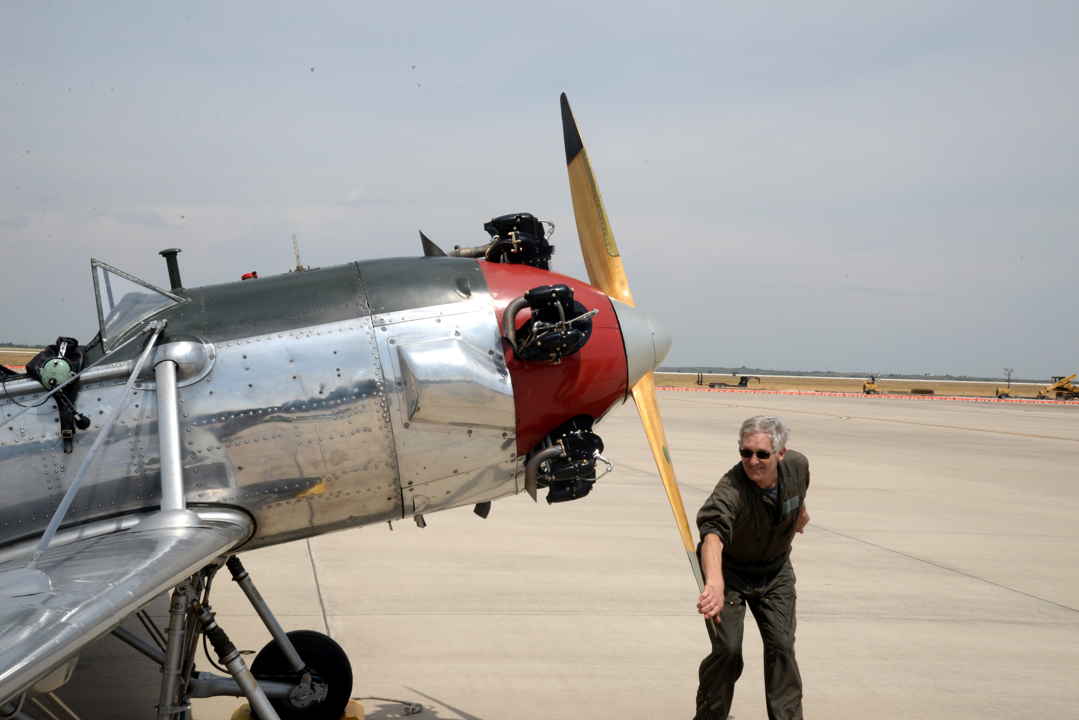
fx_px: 1439
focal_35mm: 48
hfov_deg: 41.1
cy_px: 360
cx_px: 540
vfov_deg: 28.1
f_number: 20
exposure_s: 1/250
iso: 400
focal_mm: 48
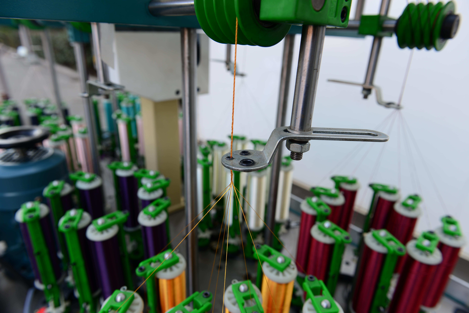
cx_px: 234
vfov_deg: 53.2
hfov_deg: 73.7
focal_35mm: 24
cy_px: 156
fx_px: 313
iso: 125
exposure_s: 1/100
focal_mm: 24
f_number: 5
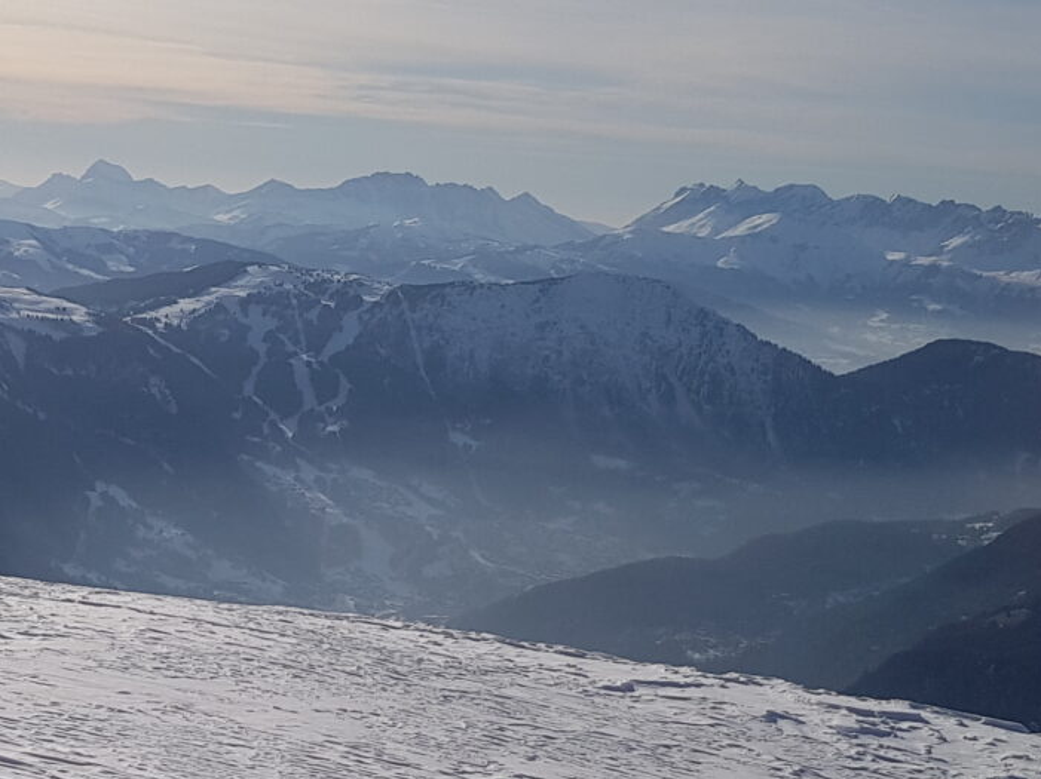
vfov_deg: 19.2
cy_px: 605
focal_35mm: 76
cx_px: 214
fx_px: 2284
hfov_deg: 25.3
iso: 40
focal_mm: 4.2
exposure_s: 1/3784
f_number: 1.7
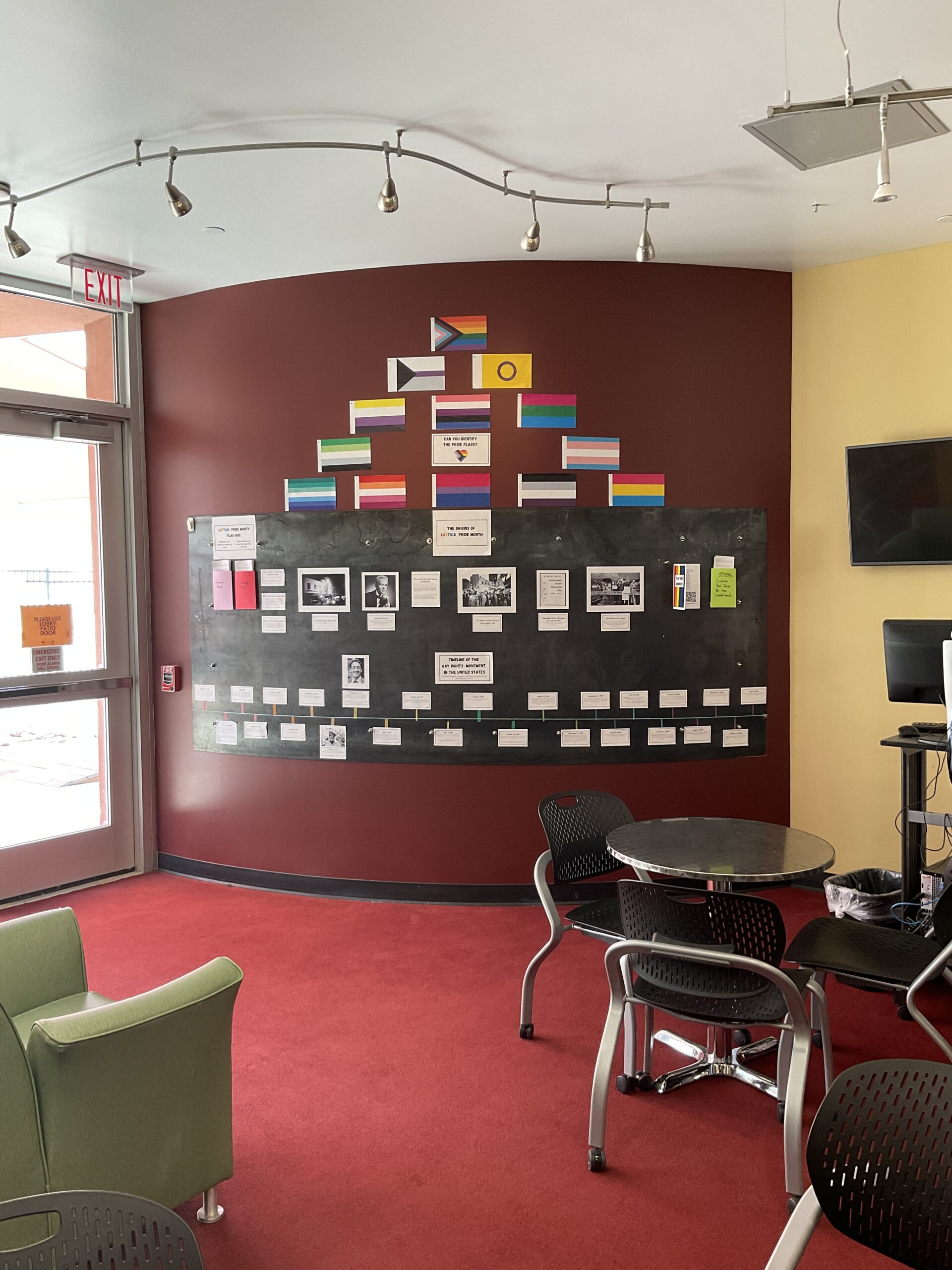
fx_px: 1063
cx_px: 476
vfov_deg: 61.7
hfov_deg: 48.2
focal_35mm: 29
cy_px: 635
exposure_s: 1/60
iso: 50
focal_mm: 3
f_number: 1.8
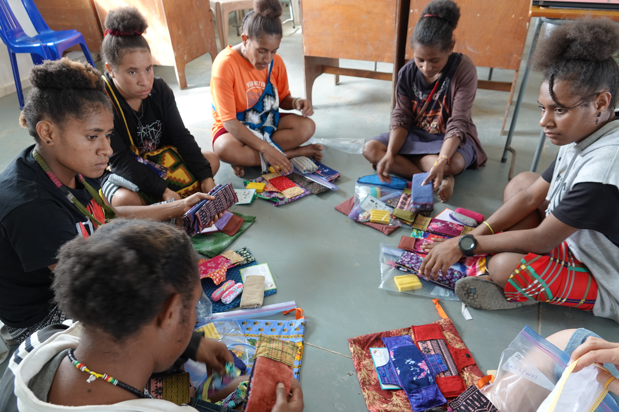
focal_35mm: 26
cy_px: 206
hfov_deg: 69.4
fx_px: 447
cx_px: 310
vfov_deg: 49.6
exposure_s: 1/30
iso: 250
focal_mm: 9.46
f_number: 2.5
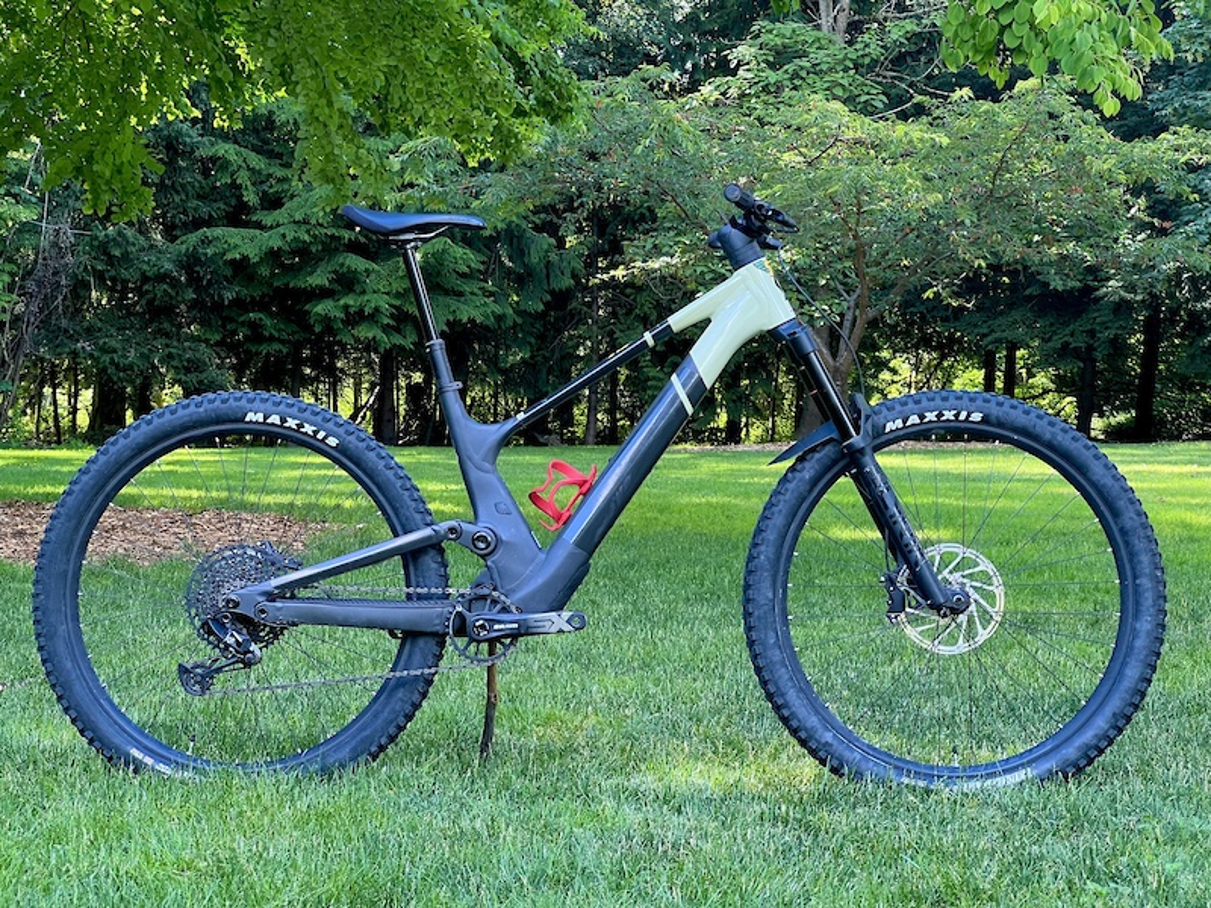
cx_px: 606
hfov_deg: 25.3
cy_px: 454
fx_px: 2694
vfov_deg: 19.1
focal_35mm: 77
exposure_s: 1/99
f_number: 2.8
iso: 125
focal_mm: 9
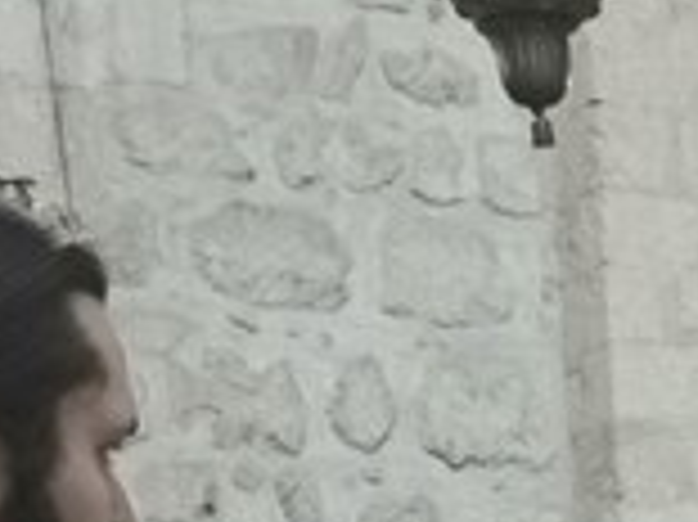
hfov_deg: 10.4
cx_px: 1364
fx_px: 3546
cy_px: 1004
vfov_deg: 8.1
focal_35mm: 176
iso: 320
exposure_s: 1/33.3
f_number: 1.6
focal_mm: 5.56
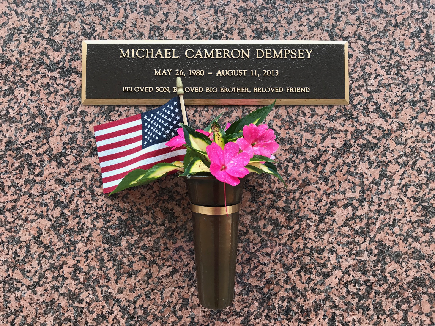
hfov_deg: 63.4
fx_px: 352
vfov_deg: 49.7
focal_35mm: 28
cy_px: 163
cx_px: 218
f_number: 1.8
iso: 25
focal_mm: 3.99
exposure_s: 1/120
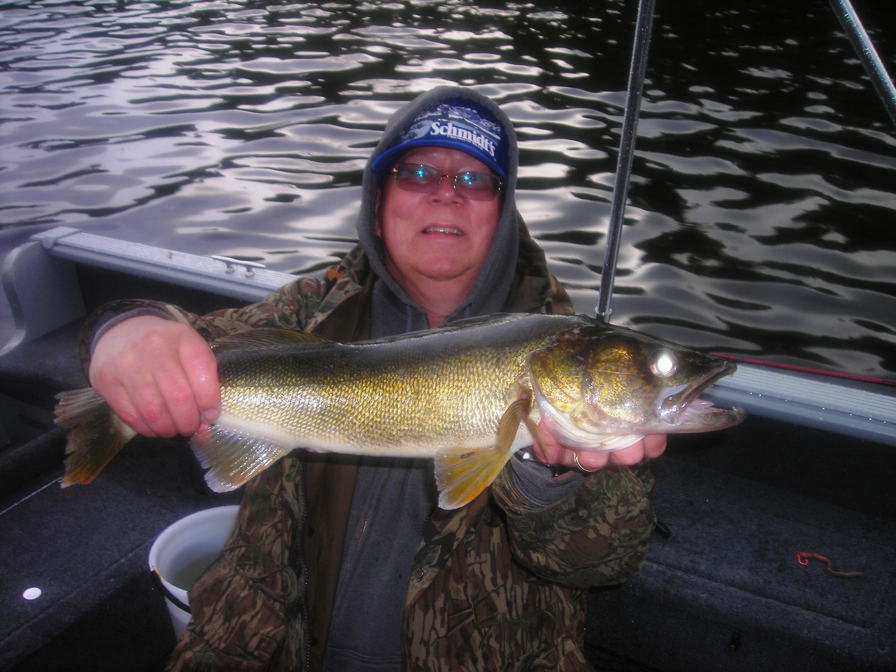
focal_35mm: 38
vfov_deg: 37.7
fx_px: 984
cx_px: 448
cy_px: 336
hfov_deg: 49.0
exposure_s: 1/60.1
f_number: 3.2
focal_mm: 6.3
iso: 50
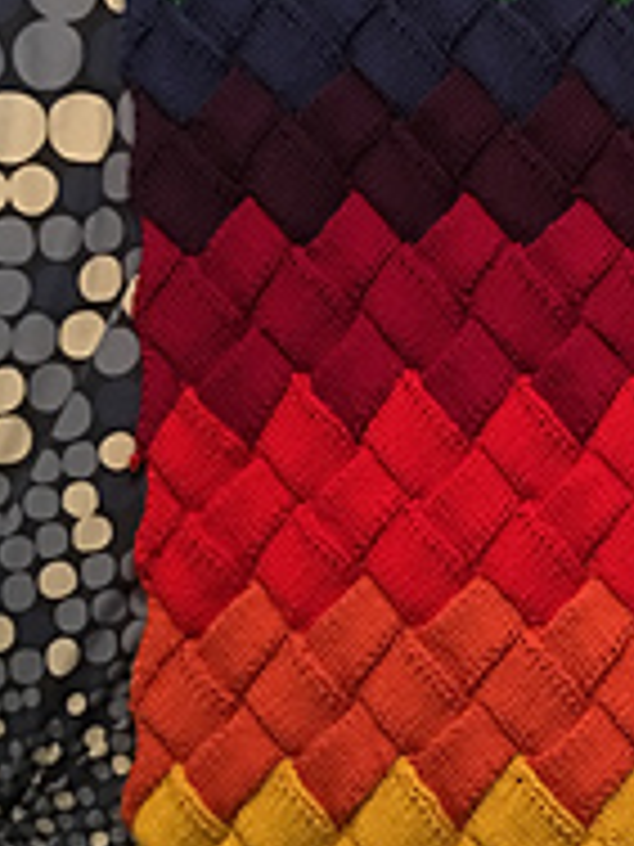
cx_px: 794
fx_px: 1880
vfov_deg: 25.2
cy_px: 292
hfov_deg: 18.0
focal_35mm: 77
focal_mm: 4.15
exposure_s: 1/4
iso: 125
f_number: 2.2
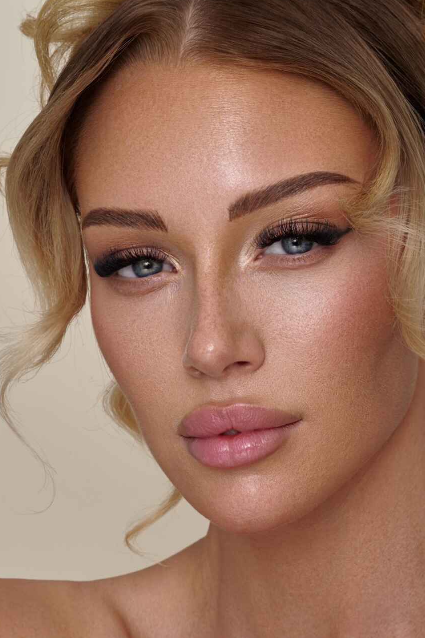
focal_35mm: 169
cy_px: 395
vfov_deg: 12.2
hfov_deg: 8.1
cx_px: 239
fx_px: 2992
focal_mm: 105
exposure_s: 1/100
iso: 80
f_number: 18
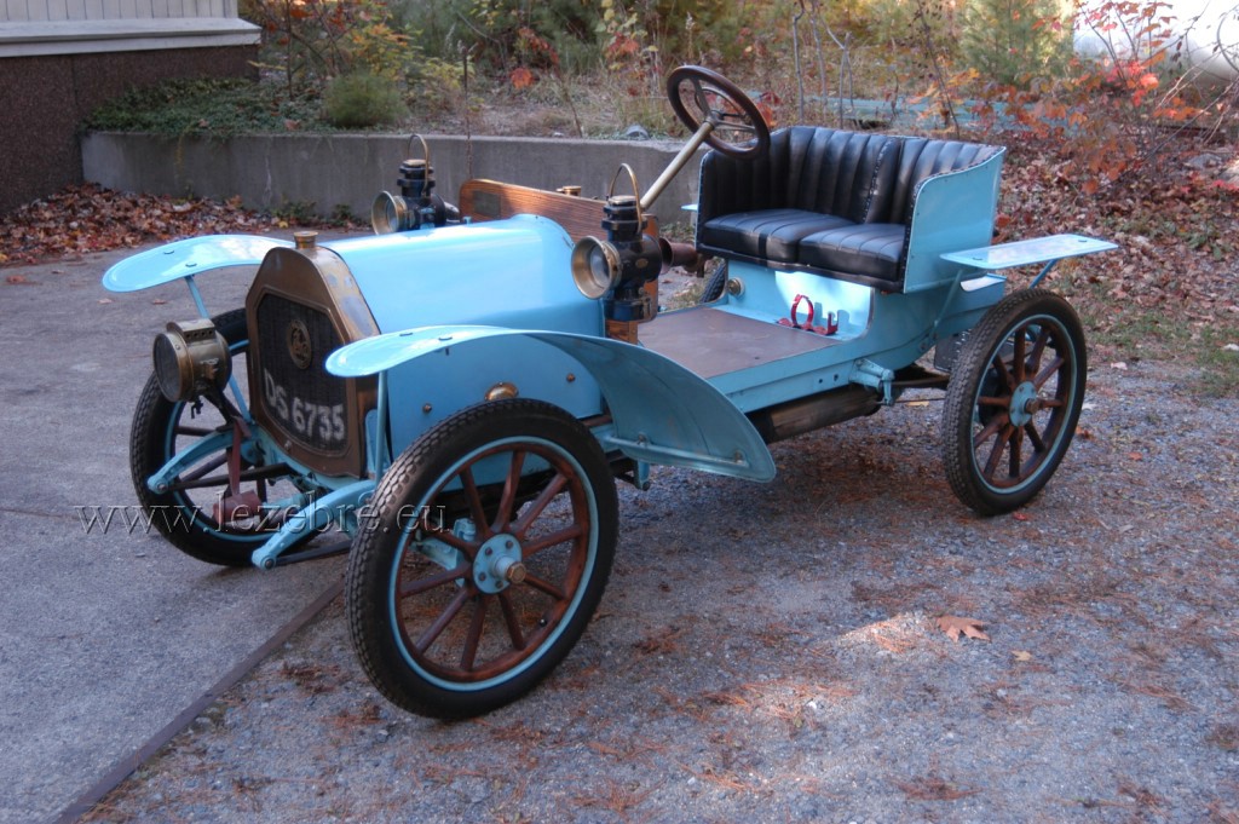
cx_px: 620
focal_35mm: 39
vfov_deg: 34.2
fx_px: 1341
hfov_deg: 49.6
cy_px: 412
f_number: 4.5
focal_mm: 26
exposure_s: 1/60
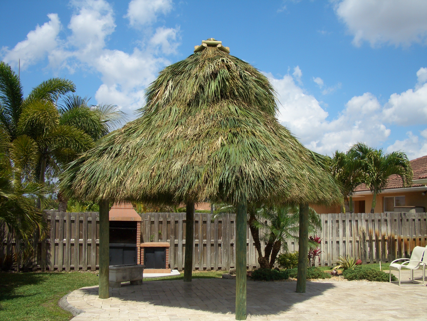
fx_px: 432
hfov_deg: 52.6
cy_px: 160
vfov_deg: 40.7
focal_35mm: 35
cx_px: 214
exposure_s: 1/640
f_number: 4.3
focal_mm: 5.8
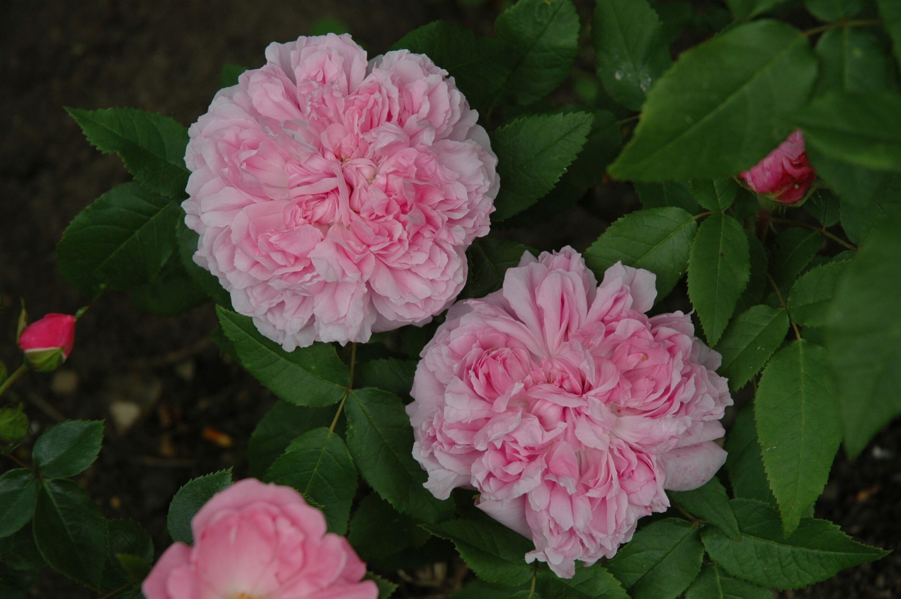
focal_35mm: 105
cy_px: 300
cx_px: 450
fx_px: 2626
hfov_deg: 19.5
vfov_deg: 13.0
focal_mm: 70
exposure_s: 1/160
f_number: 6.3
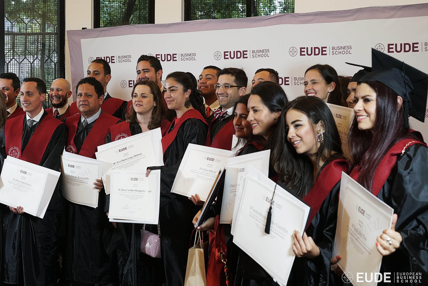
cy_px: 143
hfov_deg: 38.9
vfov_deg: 26.5
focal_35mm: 51
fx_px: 606
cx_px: 210
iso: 2500
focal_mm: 50
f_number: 7.1
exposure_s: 1/125
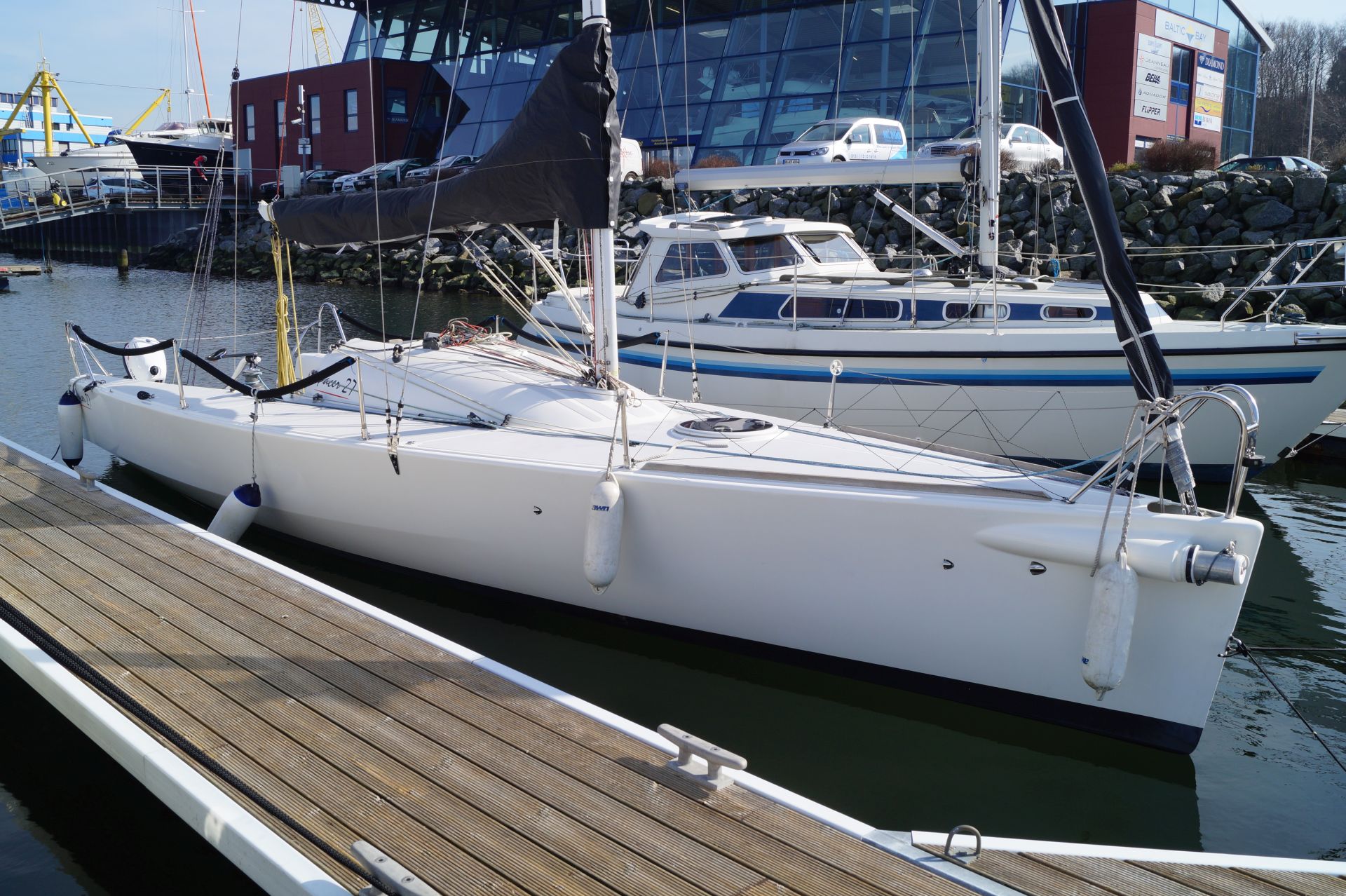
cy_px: 448
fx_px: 1121
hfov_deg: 62.0
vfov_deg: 43.6
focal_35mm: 30
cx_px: 673
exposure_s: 1/160
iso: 100
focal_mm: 20
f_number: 10
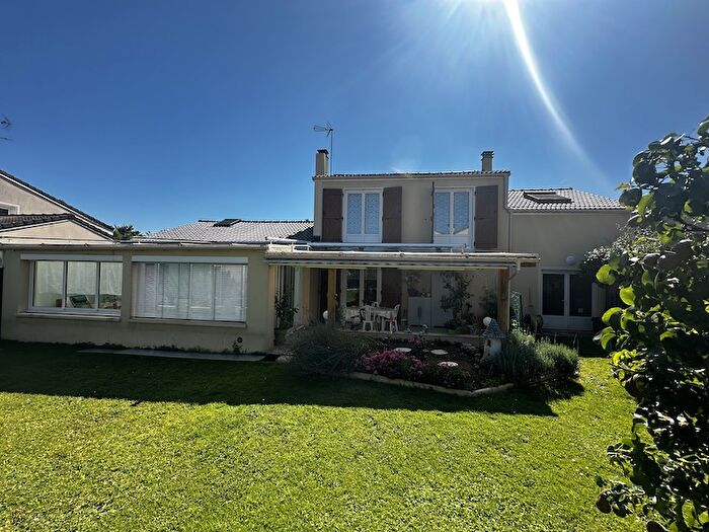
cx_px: 354
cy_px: 266
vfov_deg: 85.7
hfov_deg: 102.1
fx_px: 287
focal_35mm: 14
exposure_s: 1/1401
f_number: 2.2
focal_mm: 2.22
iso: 40
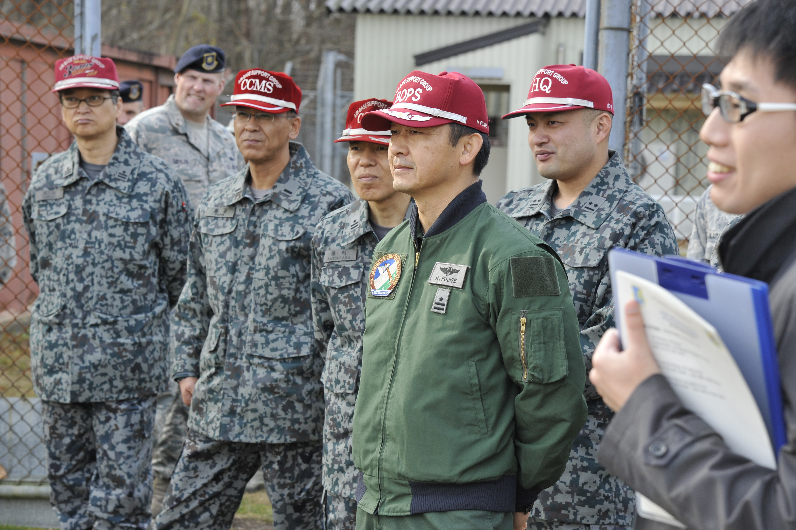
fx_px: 2431
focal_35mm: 110
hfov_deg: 18.6
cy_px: 265
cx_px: 398
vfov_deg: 12.4
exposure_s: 1/320
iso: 640
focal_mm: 110
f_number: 9
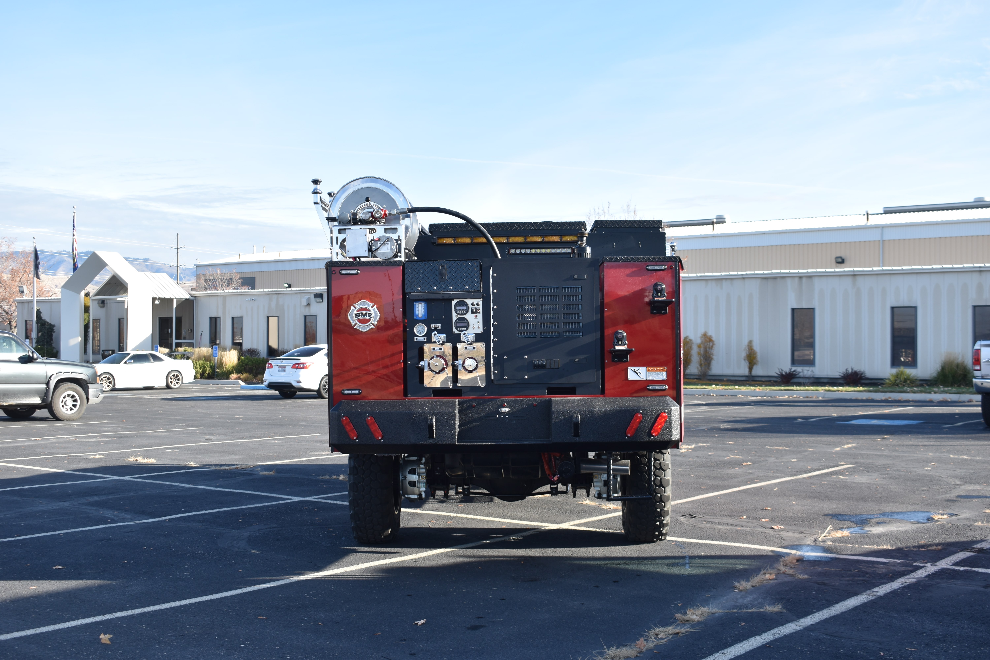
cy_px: 330
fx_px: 1237
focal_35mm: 45
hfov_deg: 43.6
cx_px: 495
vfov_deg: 29.9
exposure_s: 1/160
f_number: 6.3
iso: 100
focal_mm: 30
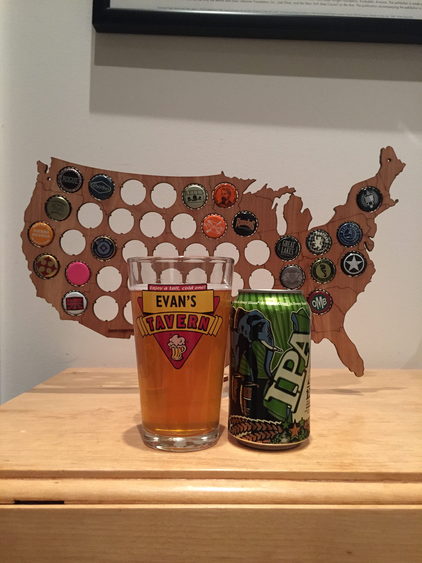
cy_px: 282
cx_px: 211
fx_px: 471
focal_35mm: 29
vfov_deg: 61.7
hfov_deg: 48.2
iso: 160
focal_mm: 4.15
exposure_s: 1/30
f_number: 2.2
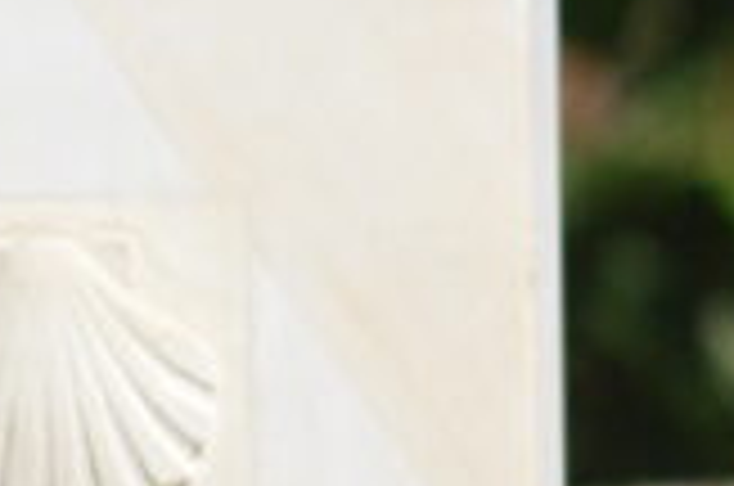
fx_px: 28089
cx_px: 793
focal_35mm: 1380
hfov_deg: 1.5
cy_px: 934
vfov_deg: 1.0
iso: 320
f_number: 5.6
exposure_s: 1/2000
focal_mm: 195
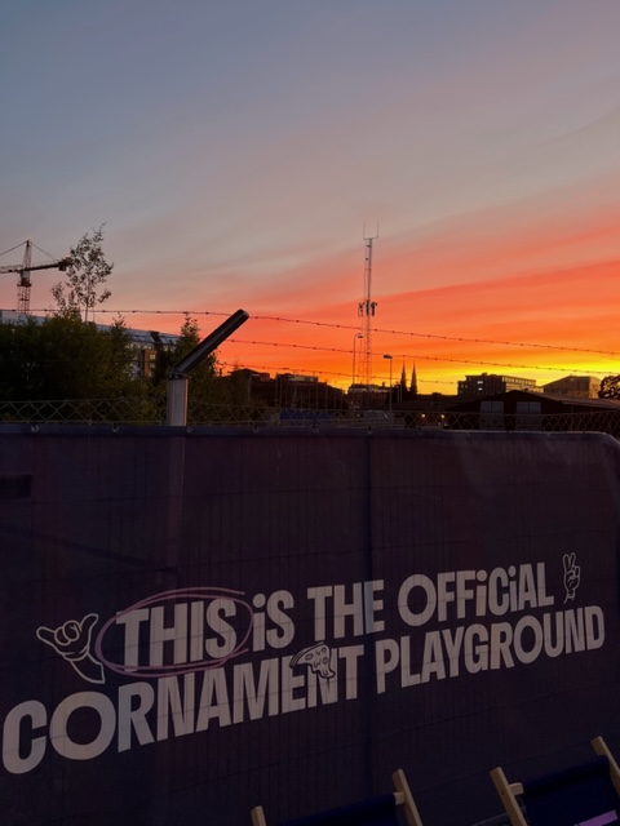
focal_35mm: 26
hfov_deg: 53.1
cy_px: 413
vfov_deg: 67.3
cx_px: 310
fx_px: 621
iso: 80
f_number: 1.5
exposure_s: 1/121
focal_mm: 5.7
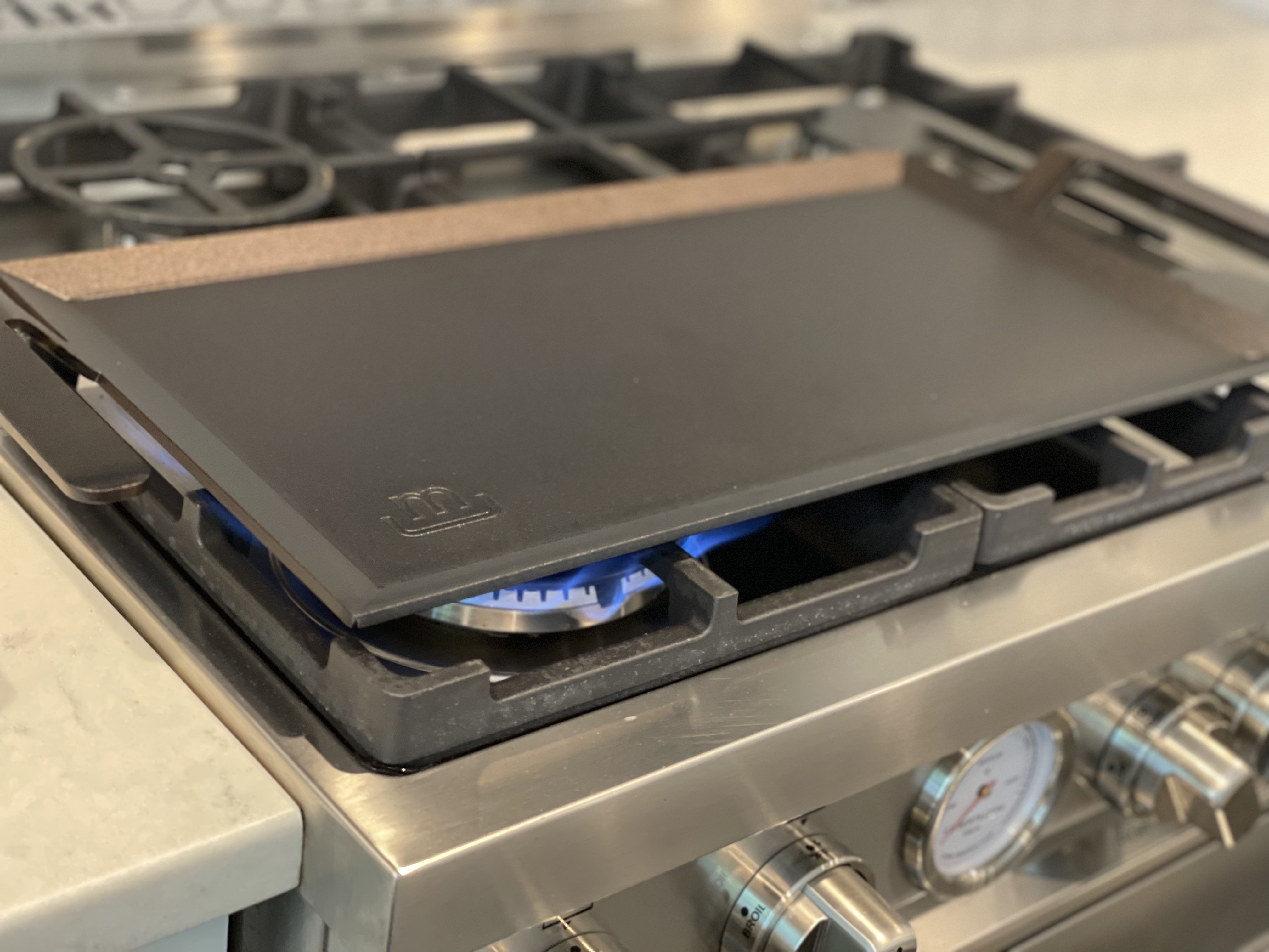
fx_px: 1906
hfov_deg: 36.8
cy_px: 476
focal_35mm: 52
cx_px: 634
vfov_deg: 28.0
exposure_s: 1/30
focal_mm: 6
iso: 400
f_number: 2
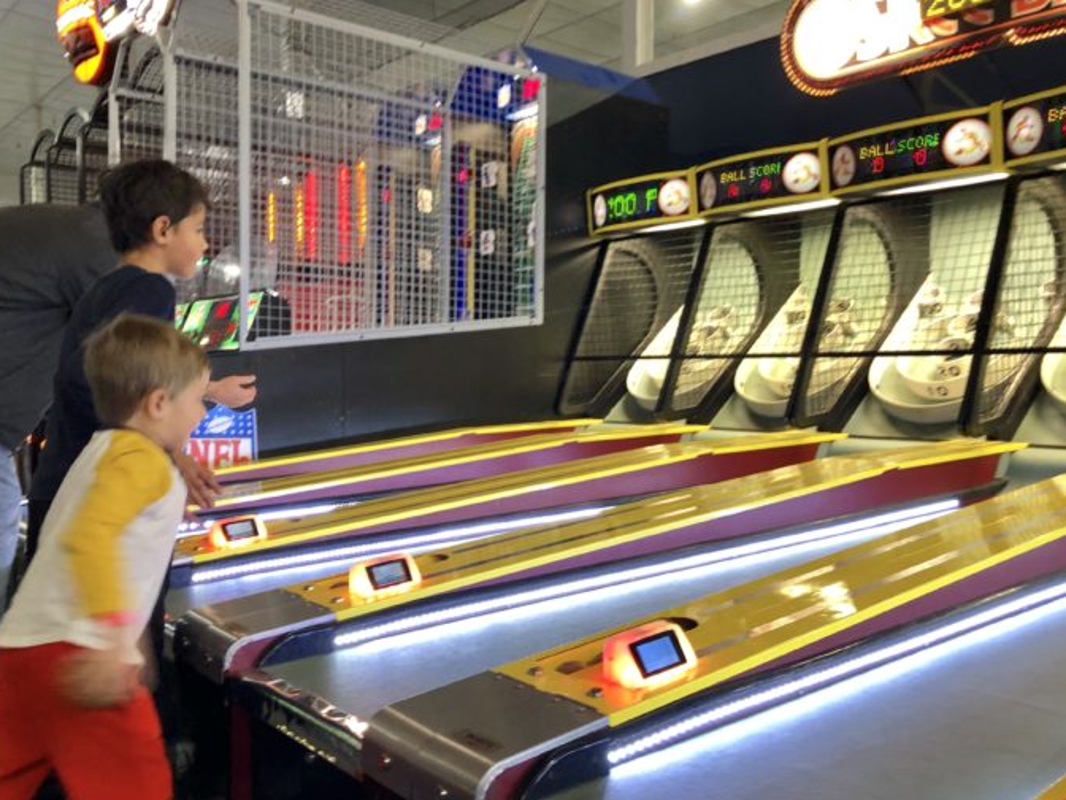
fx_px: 985
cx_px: 517
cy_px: 430
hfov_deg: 56.8
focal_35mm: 32
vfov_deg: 44.1
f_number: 1.8
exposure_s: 1/15
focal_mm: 3.99
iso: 50
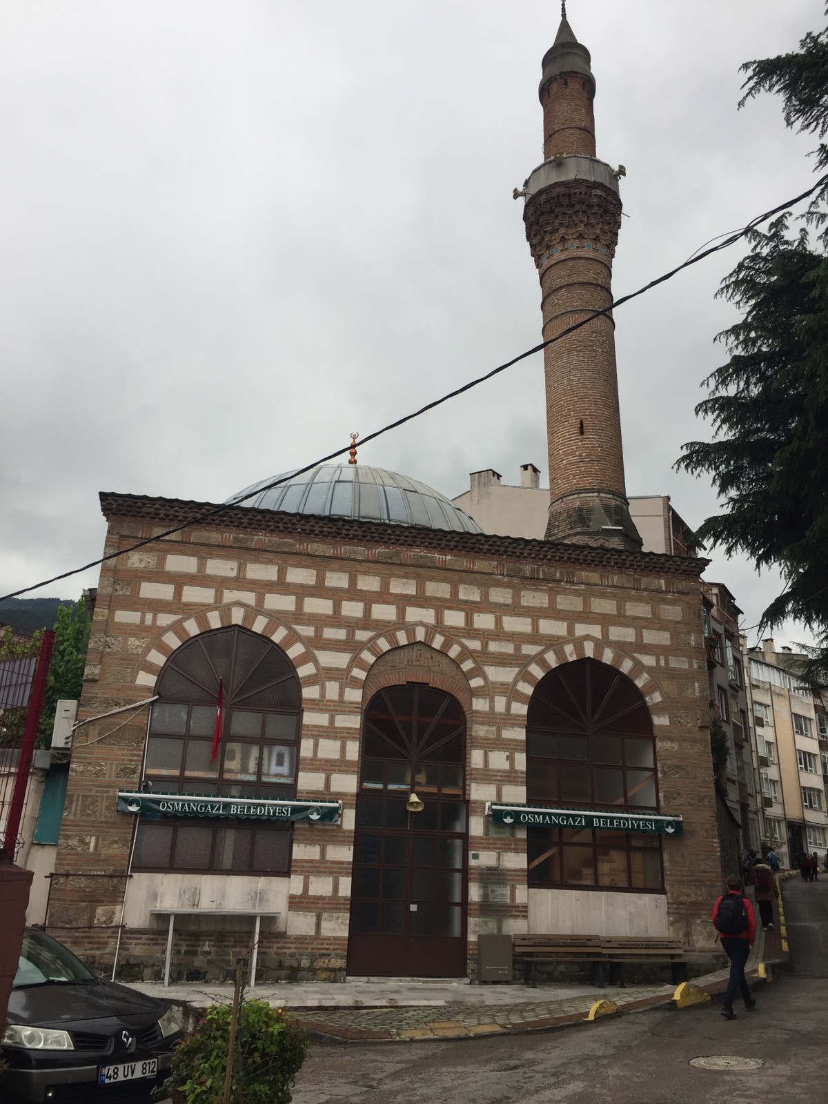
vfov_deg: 61.7
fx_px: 925
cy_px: 552
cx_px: 414
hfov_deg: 48.2
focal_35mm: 29
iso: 32
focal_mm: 4.15
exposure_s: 1/347
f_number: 2.2
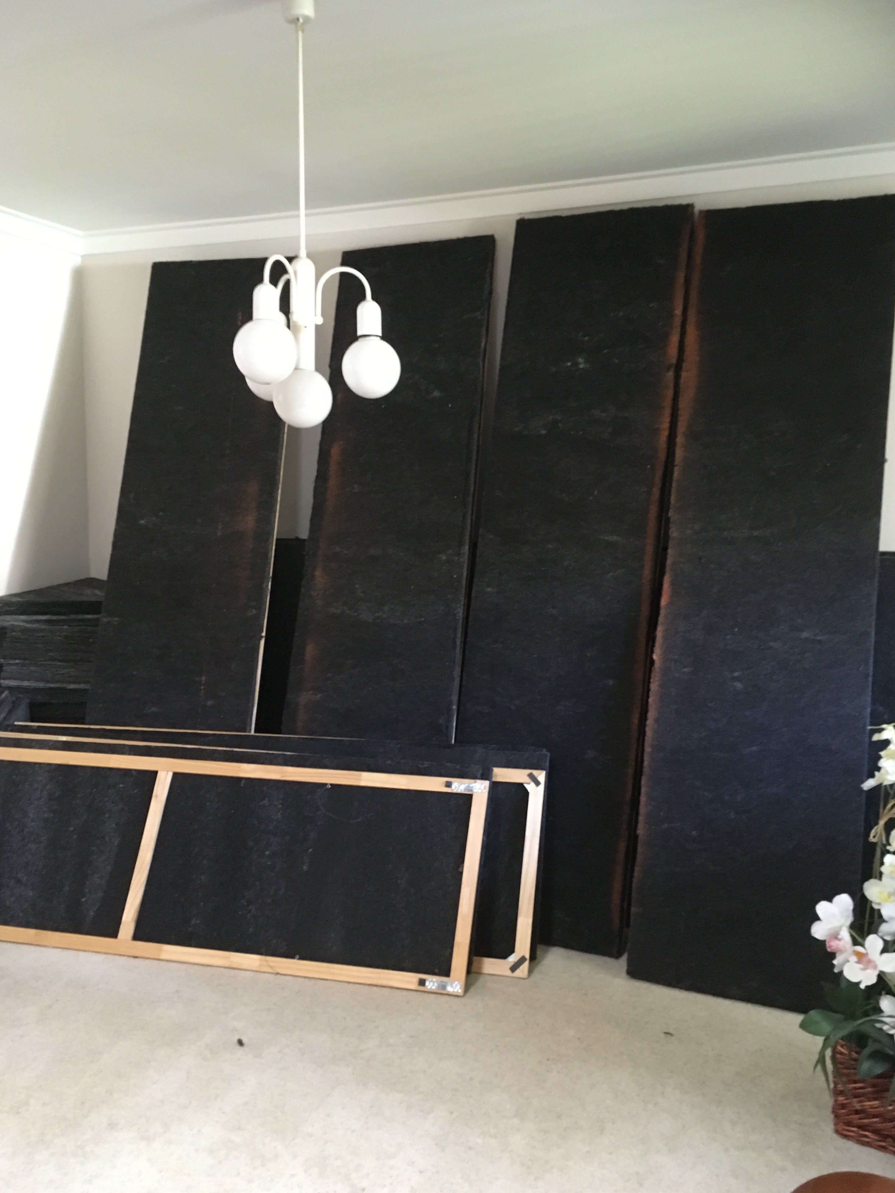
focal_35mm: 30
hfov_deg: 46.8
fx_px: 1034
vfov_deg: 60.0
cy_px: 605
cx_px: 443
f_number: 2.2
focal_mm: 4.15
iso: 500
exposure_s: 1/17
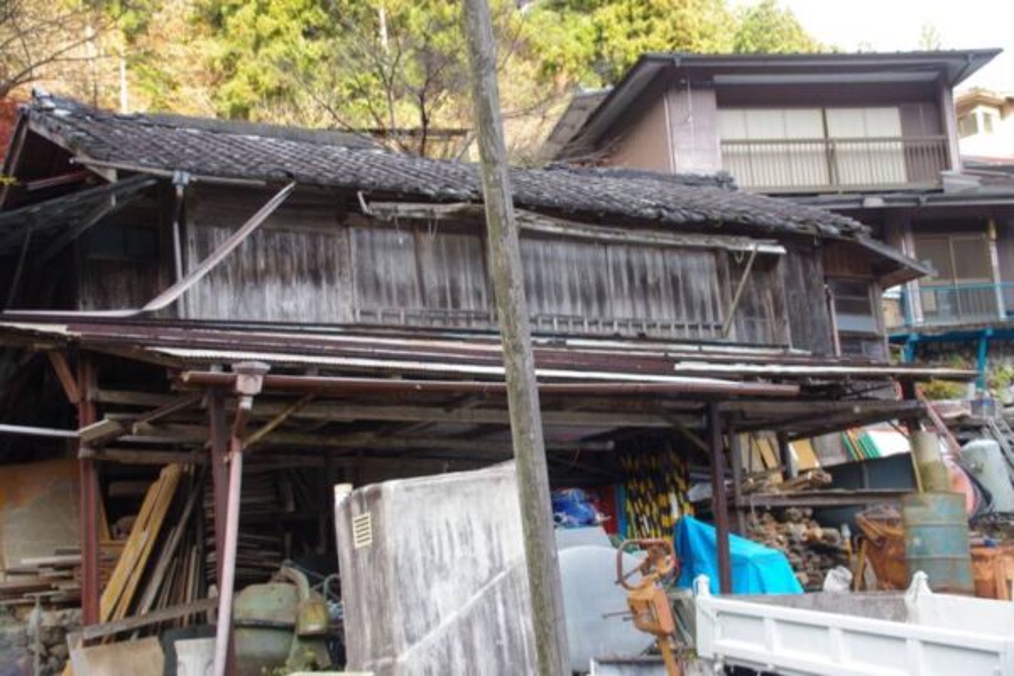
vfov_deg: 24.6
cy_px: 338
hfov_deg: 36.2
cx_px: 507
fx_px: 1549
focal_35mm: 55
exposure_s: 1/80
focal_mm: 37
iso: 200
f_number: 4.5
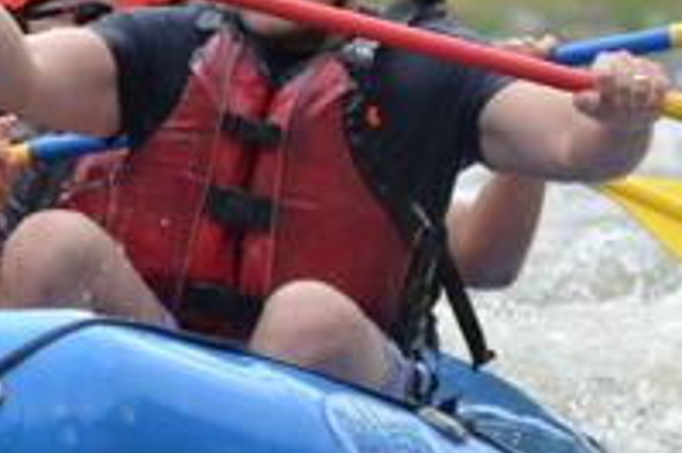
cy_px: 106
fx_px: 25042
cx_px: -86
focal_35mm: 1324
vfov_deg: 1.0
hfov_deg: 1.6
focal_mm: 220
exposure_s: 1/2000
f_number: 5.6
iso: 1000
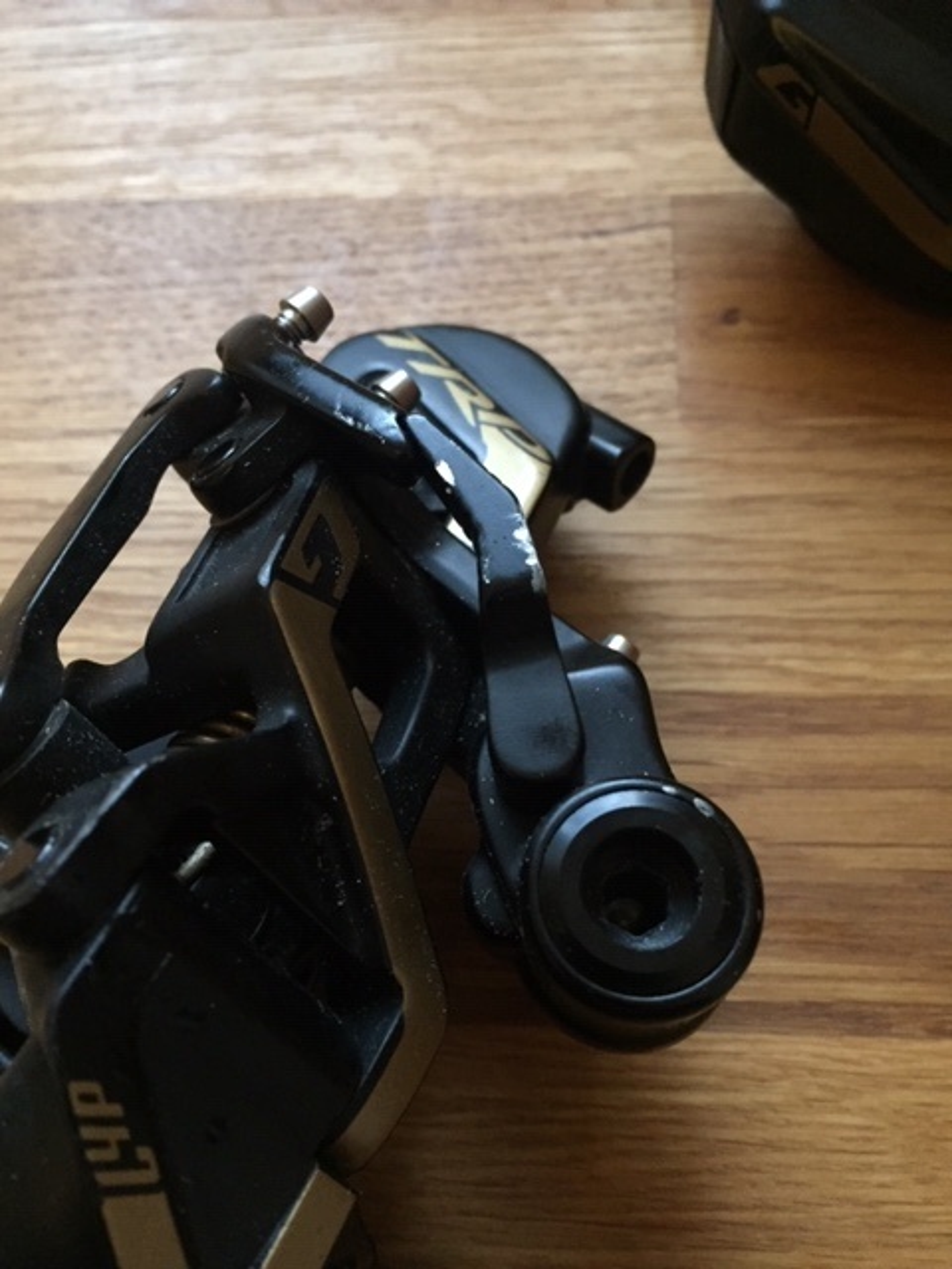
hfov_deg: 48.2
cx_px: 476
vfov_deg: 61.7
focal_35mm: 29
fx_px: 1063
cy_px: 634
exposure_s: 1/17
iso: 250
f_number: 2.2
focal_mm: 4.15
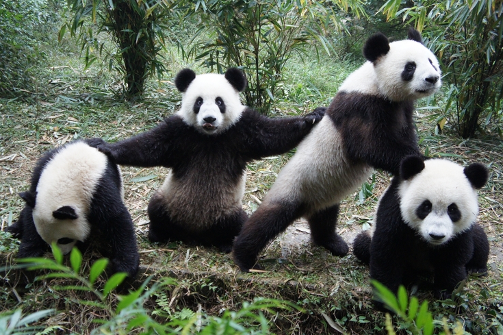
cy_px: 178
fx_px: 684
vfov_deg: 27.5
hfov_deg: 40.4
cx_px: 251
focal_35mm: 49
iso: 1600
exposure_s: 1/250
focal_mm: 30
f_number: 4
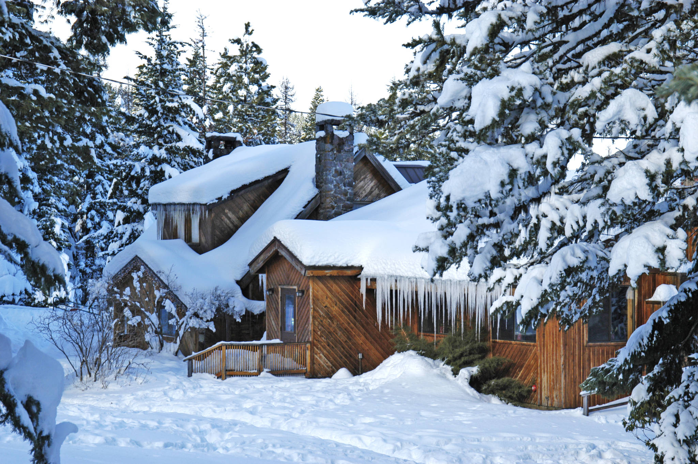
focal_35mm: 93
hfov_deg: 21.9
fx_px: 1802
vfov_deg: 14.7
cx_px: 349
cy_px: 232
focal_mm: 62
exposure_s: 1/320
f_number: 9
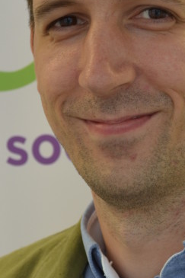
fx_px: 1119
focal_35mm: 145
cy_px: 144
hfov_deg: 9.4
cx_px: 156
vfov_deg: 14.2
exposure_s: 1/25
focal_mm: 40
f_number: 5.3
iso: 400
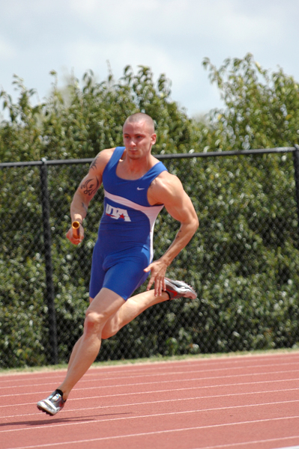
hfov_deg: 4.2
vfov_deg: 6.2
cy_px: 224
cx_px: 150
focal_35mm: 330
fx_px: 4118
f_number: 4
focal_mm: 220
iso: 400
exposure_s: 1/3200
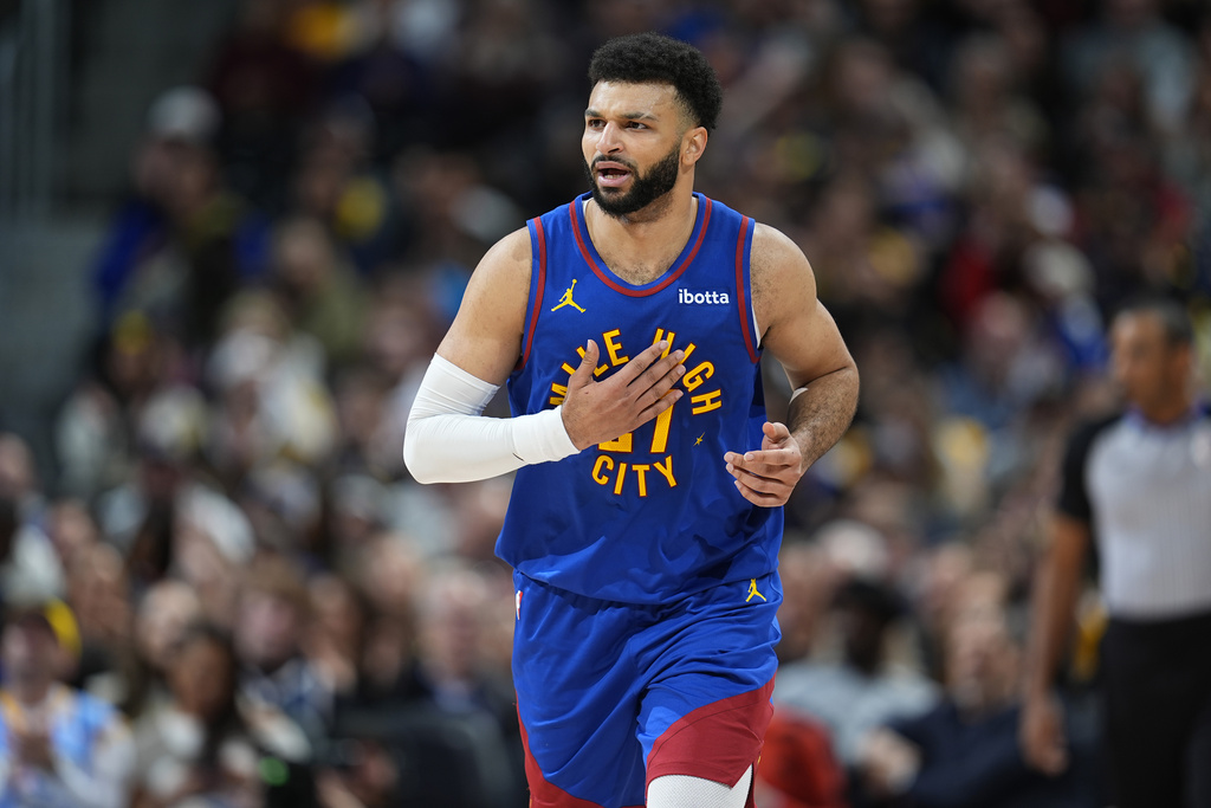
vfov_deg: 3.4
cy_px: 404
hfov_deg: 5.2
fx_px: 13457
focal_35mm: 400
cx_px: 606
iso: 400
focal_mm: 400
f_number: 3.2
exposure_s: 1/2000
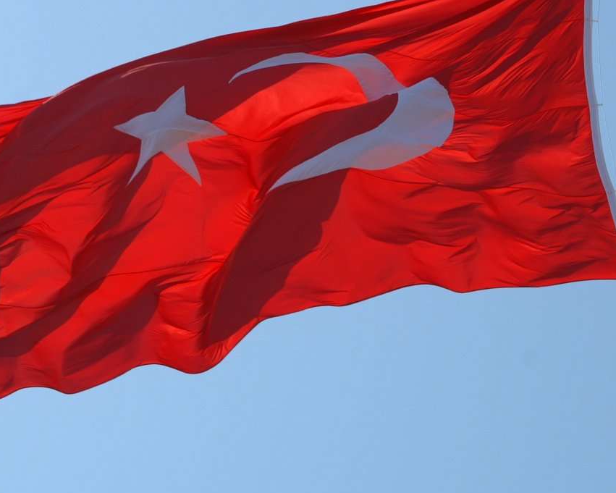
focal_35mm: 174
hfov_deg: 11.1
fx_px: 3173
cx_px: 270
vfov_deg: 8.9
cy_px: 164
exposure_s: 1/350
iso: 125
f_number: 9.5
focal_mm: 70
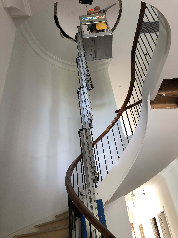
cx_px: 89
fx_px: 192
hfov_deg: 49.7
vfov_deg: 63.4
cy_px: 119
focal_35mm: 28
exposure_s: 1/30
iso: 32
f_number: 1.8
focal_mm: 3.99
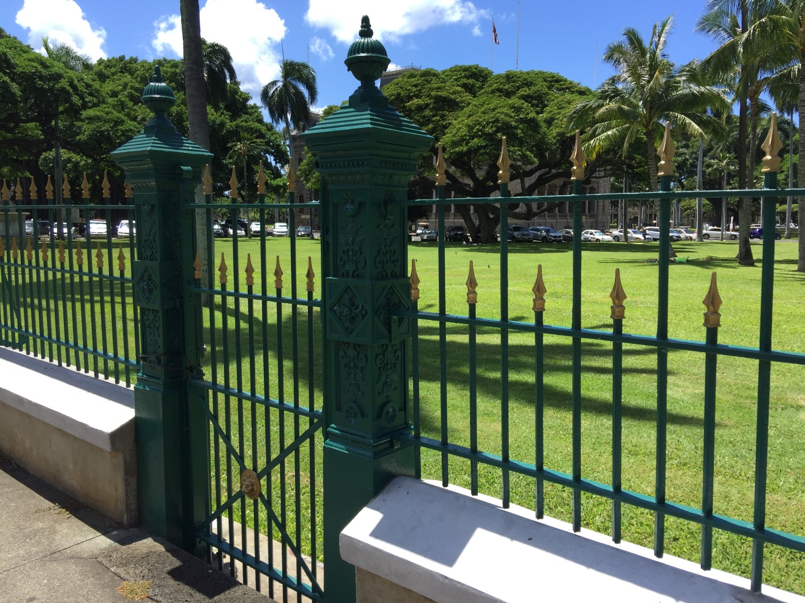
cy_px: 302
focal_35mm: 29
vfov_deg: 48.2
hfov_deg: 61.7
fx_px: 674
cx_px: 402
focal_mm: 4.15
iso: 32
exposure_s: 1/1130
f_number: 2.2
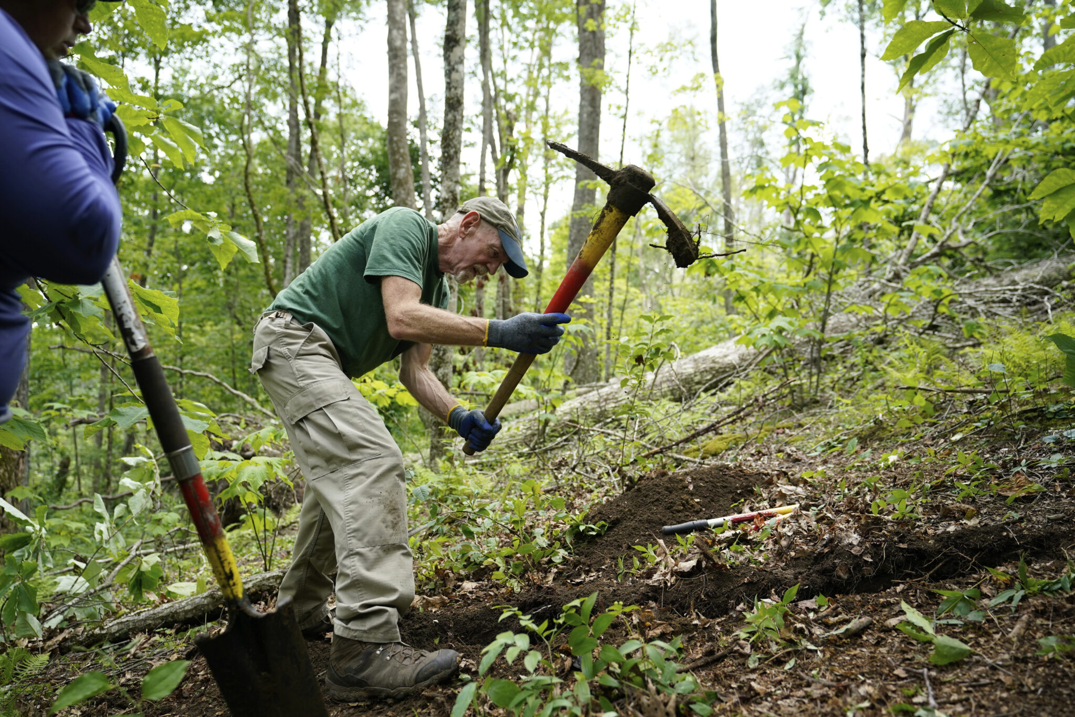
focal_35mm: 23
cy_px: 358
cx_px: 538
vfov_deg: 55.1
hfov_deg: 76.1
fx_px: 687
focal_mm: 23
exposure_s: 1/800
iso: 400
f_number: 2.8
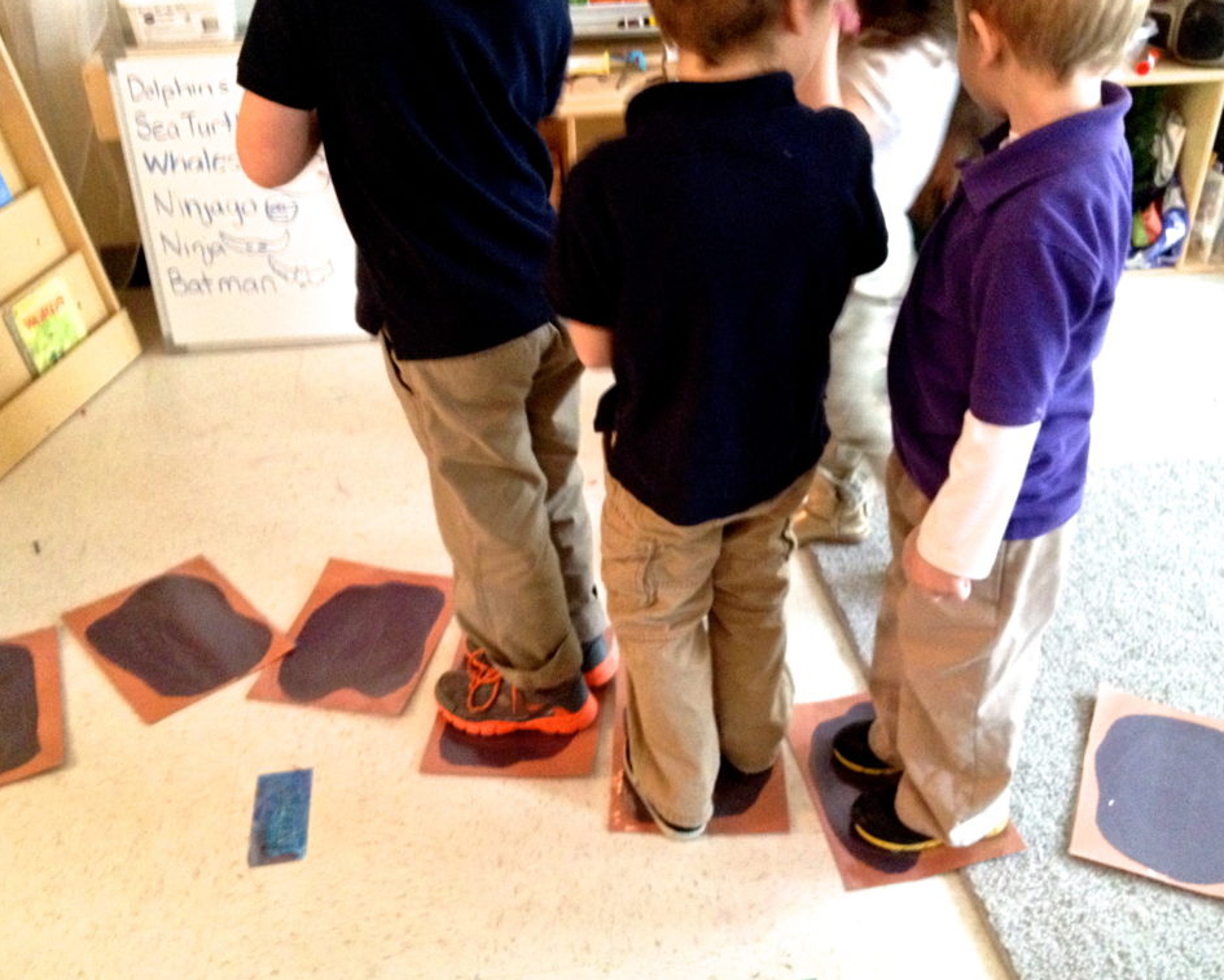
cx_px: 644
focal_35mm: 37
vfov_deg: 40.1
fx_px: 1340
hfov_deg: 49.1
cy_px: 485
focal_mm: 4.28
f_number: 2.4
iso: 500
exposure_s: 1/15
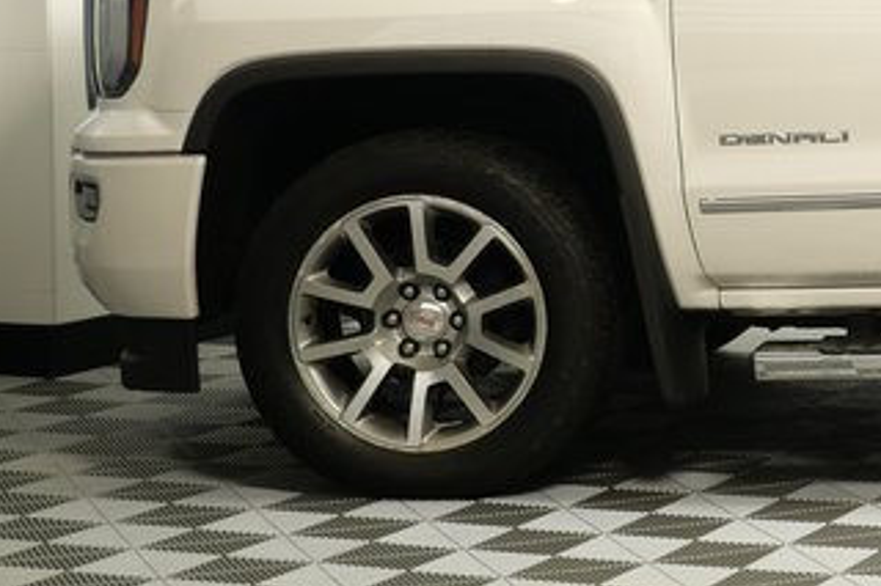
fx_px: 2935
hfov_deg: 15.6
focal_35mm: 120
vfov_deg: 11.3
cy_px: 36
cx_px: 1344
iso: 250
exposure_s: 1/80
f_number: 5
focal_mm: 18
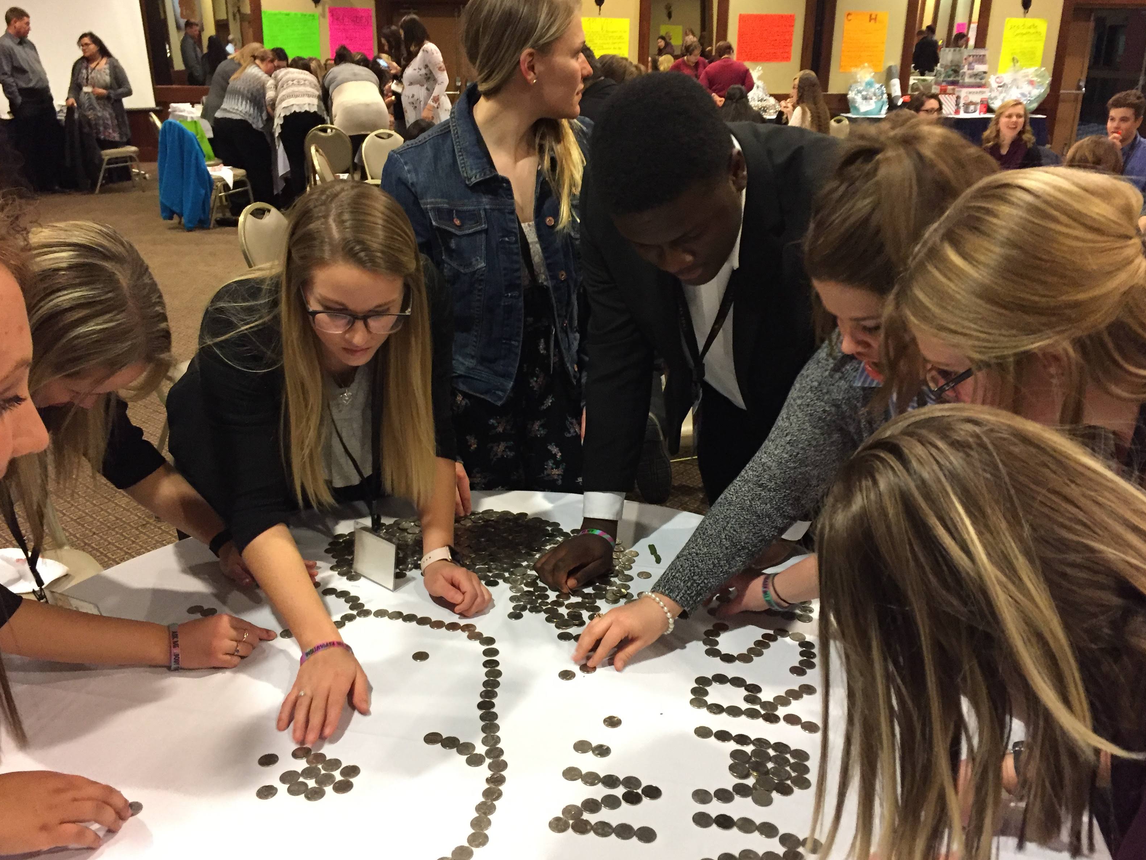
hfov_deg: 60.0
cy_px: 427
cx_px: 569
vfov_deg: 46.8
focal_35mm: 30
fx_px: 993
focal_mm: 4.15
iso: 250
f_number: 2.2
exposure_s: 1/20
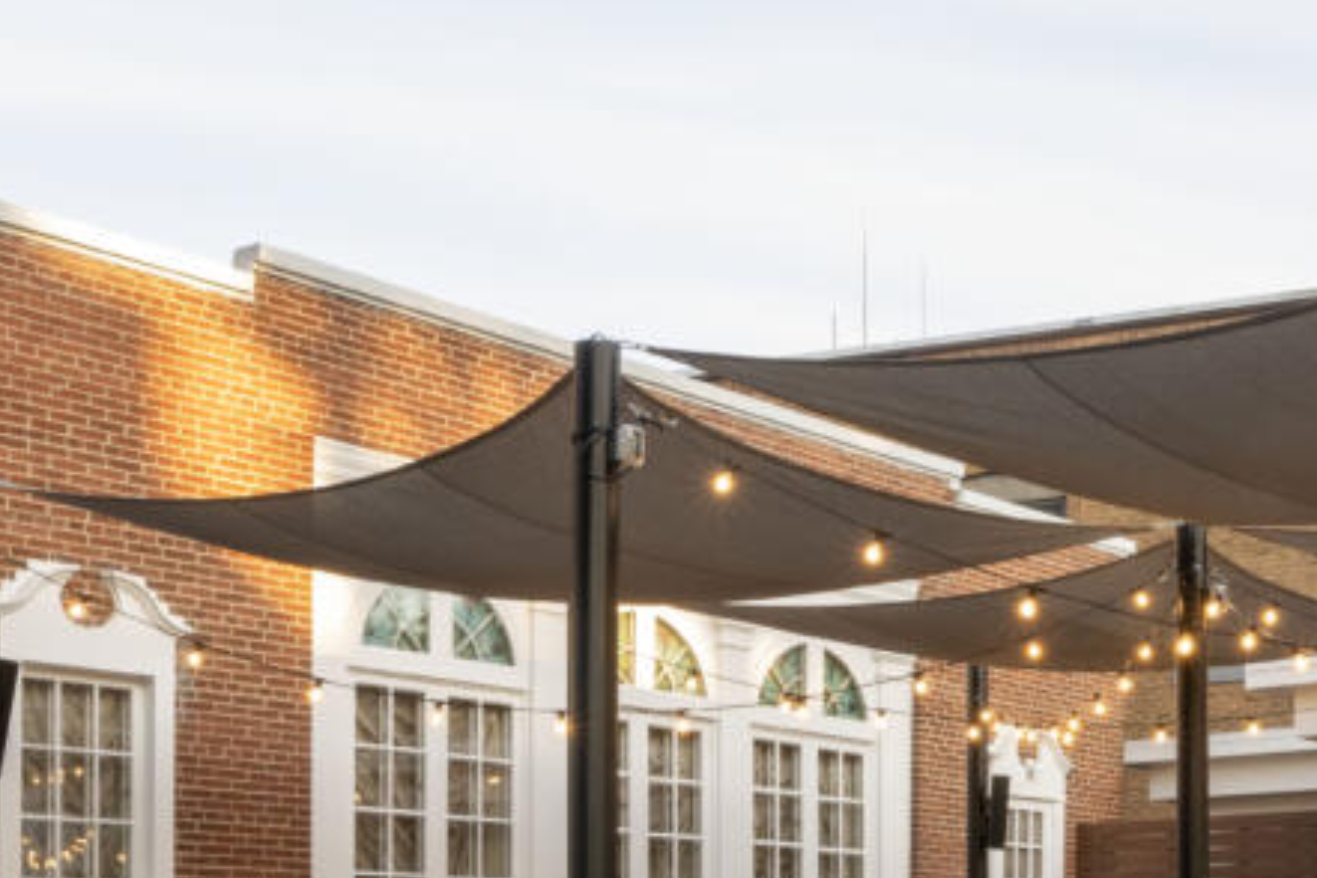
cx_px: 1138
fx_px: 2122
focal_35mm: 58
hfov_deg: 33.0
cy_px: 1177
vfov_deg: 21.0
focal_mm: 16
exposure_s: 1/30
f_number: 13
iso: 500
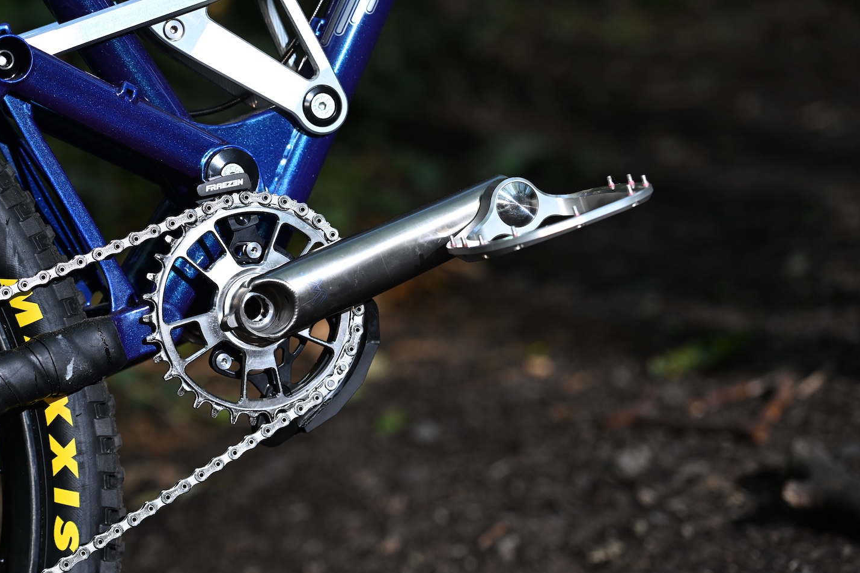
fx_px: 4204
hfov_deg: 11.7
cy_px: 255
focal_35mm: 176
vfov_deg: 7.8
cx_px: 289
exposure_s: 1/200
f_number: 2.8
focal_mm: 122
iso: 500
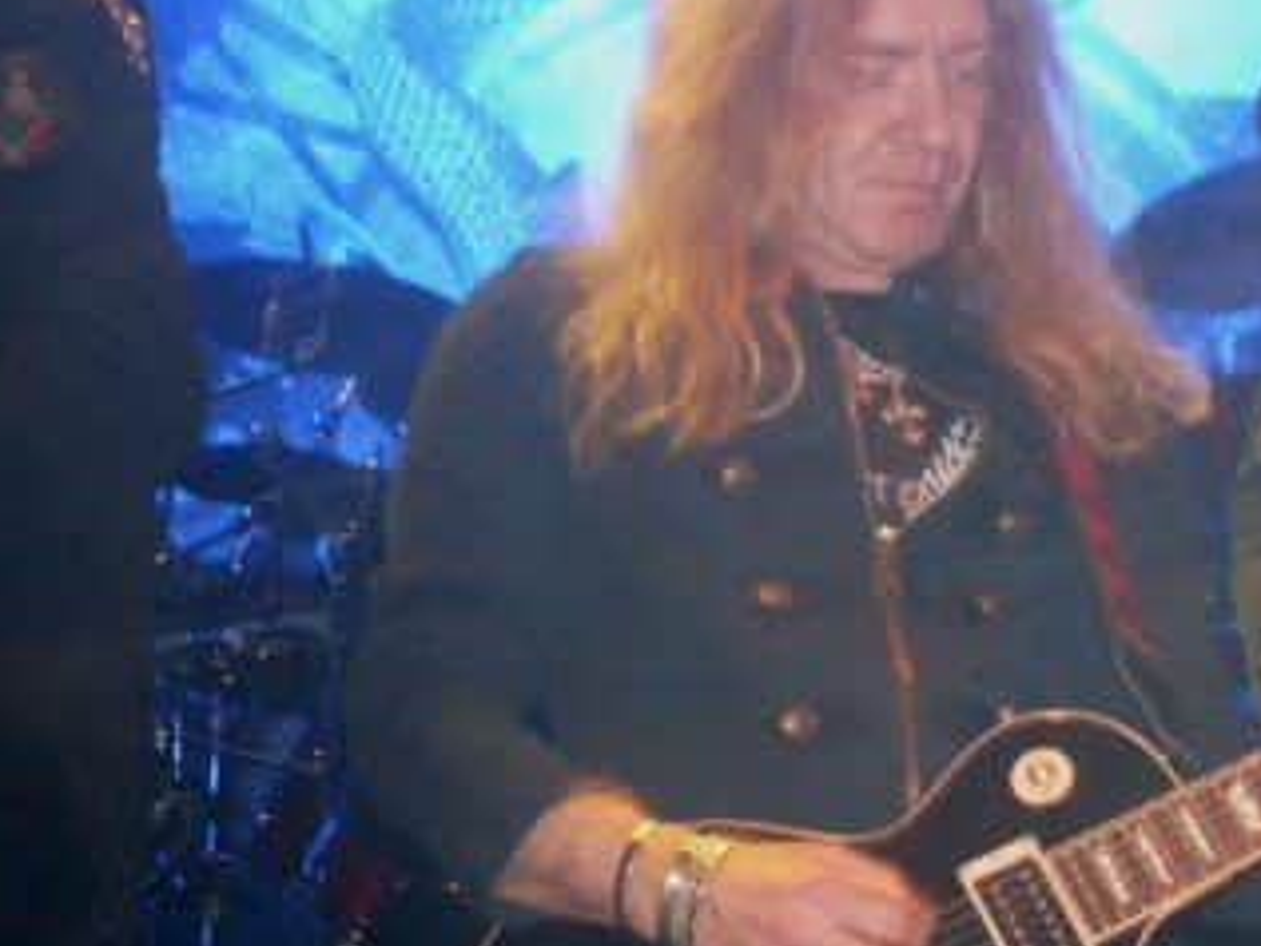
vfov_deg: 13.0
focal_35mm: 114
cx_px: 1122
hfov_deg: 17.0
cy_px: 487
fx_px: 4154
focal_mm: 6.3
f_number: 2.8
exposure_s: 1/45
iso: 160
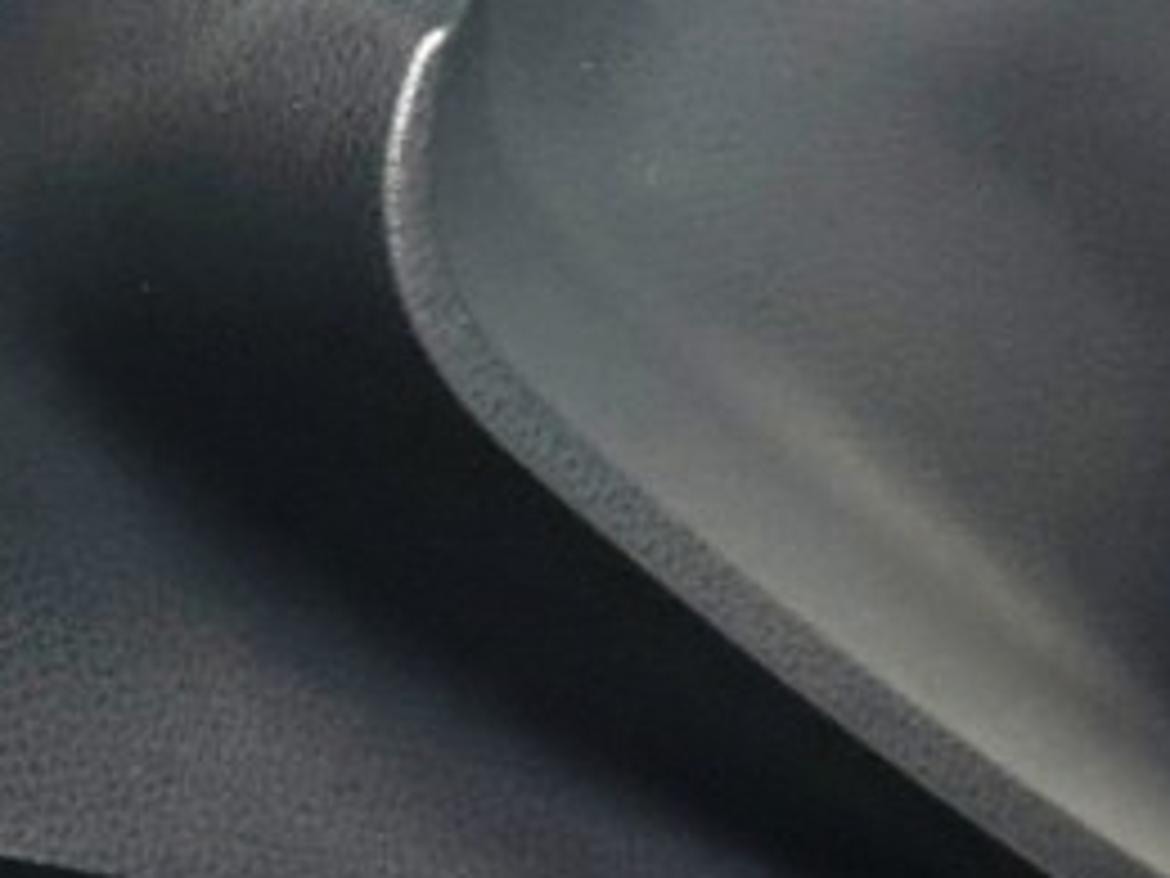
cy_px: 185
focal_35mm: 189
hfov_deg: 10.1
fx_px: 6388
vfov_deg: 7.8
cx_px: -680
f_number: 1.78
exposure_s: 1/30
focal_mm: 6.86
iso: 640
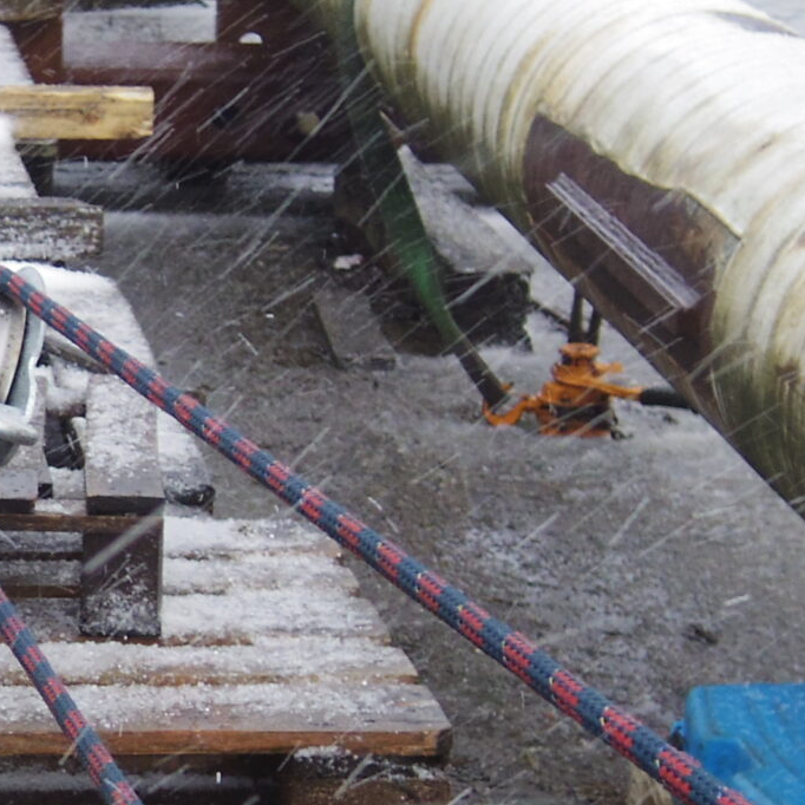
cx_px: -240
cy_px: 539
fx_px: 4104
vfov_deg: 11.2
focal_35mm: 156
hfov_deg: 10.9
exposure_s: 1/60
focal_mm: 8.5
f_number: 1.9
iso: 200
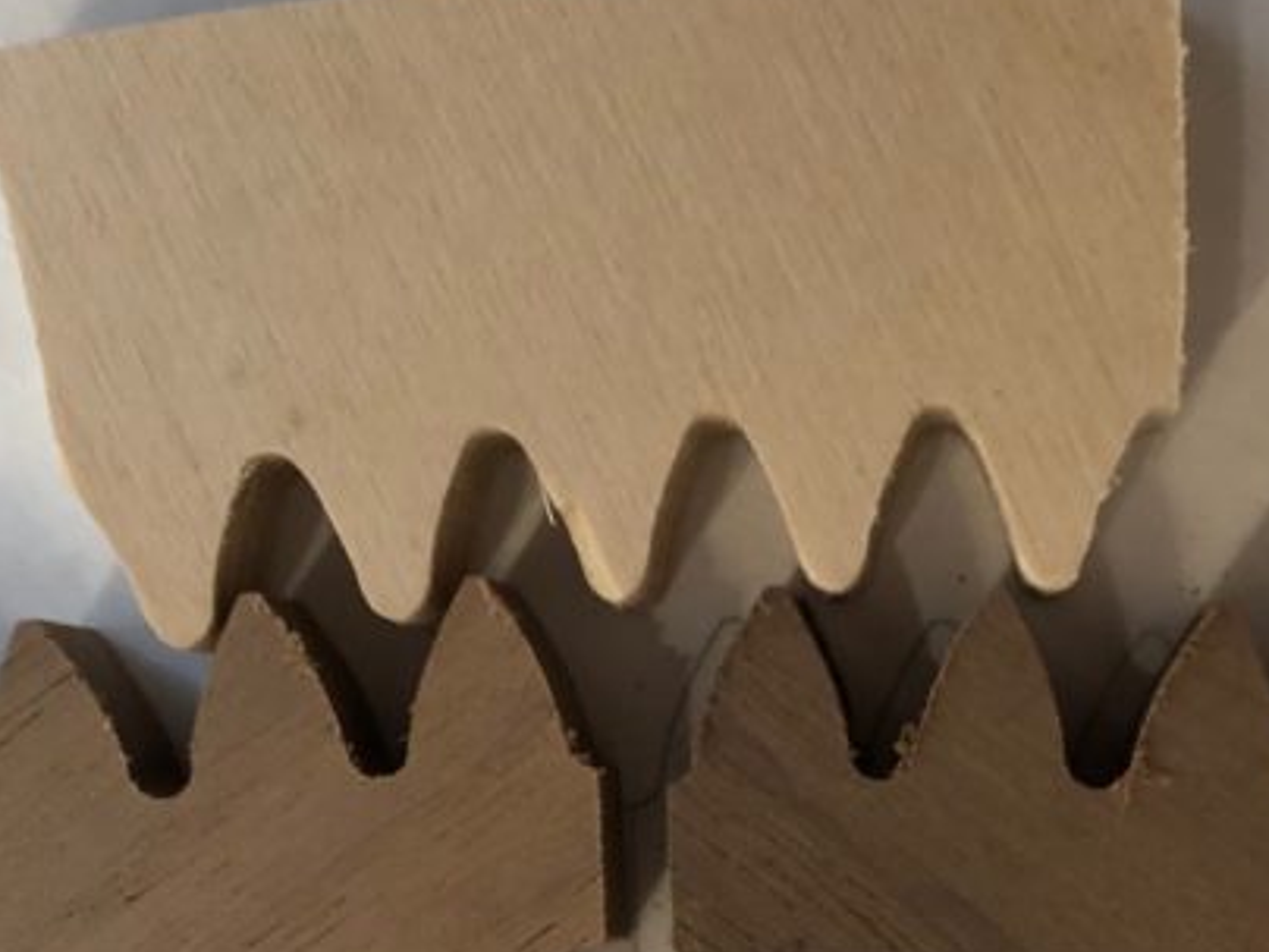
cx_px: 898
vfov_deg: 20.2
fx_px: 2603
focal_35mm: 71
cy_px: 917
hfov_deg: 27.1
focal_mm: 3.99
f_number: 1.8
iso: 64
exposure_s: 1/15
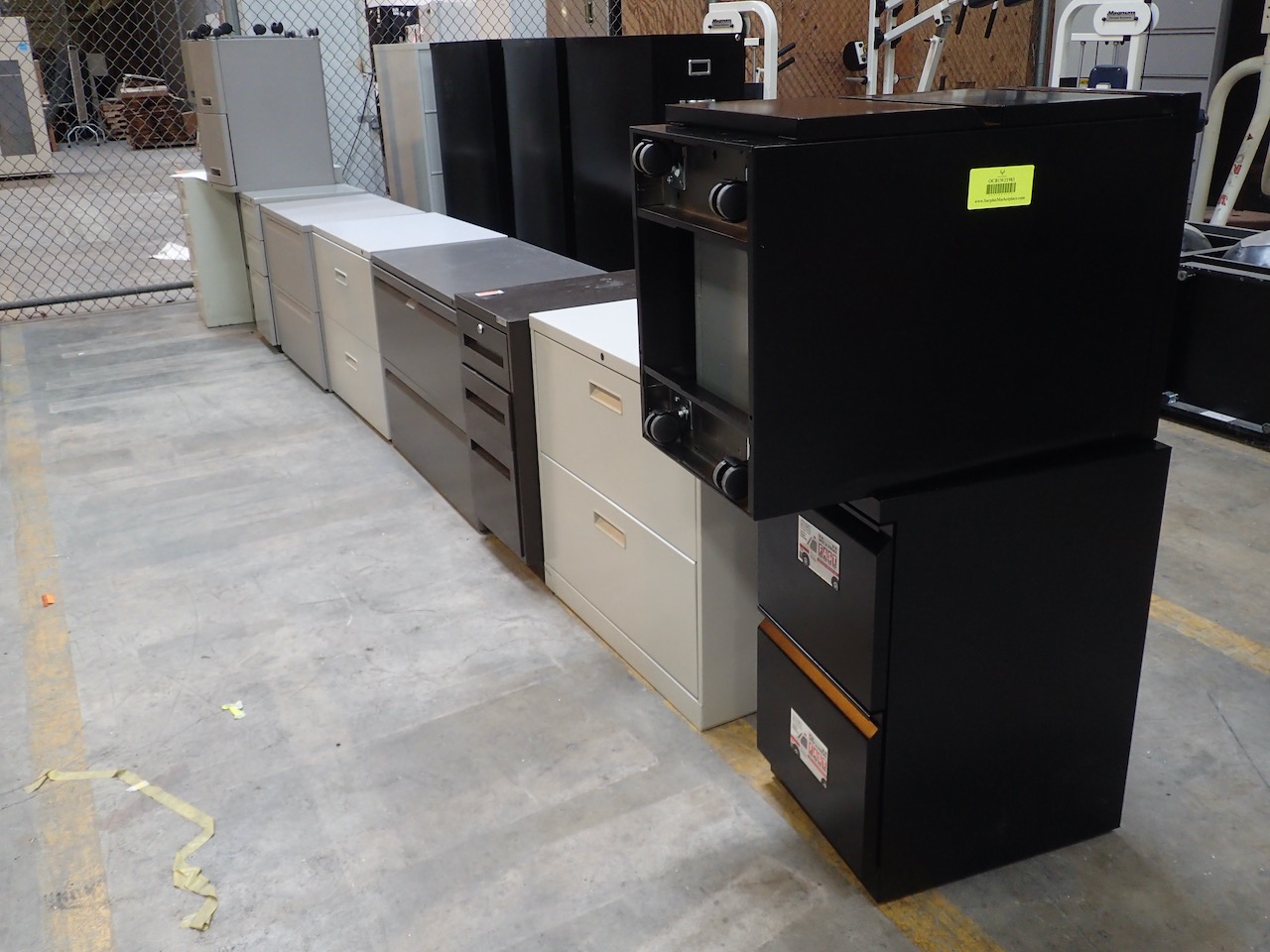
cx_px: 635
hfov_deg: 60.0
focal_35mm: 30
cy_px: 476
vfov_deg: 46.8
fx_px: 1101
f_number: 2.3
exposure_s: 1/30
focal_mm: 5.5
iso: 250
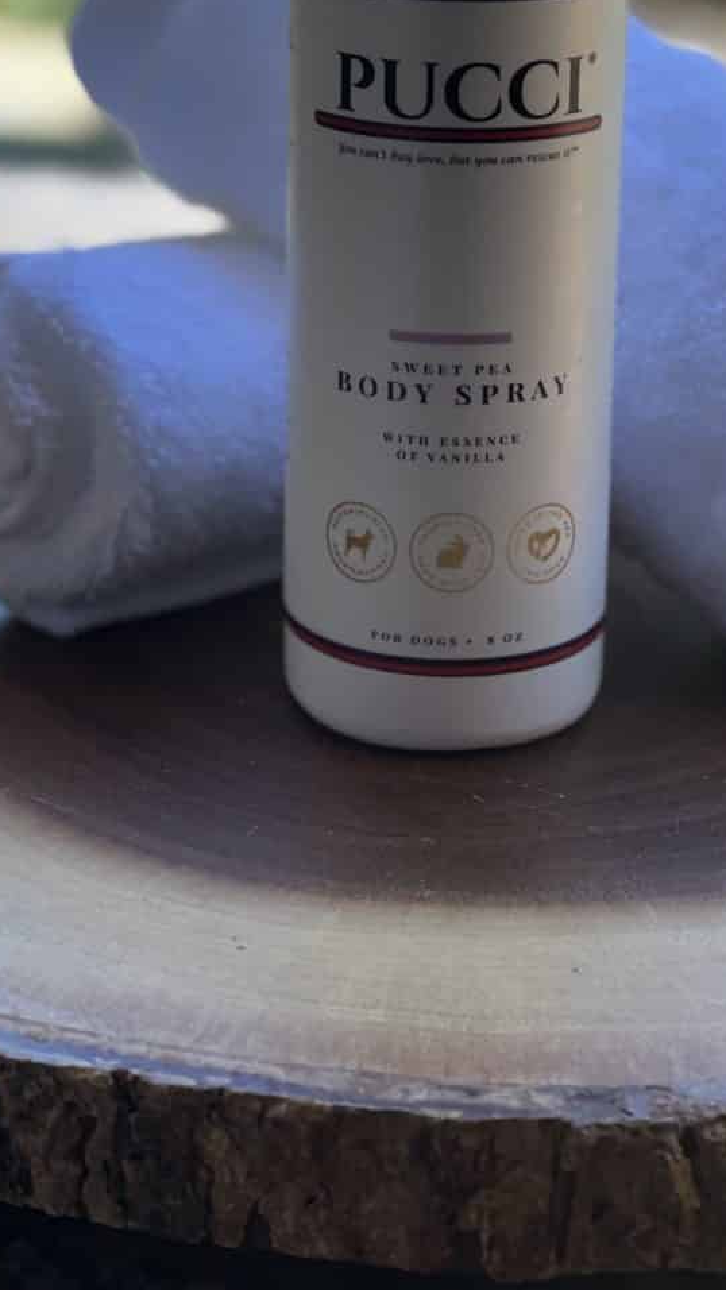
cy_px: 297
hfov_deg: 13.3
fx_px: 3113
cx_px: 398
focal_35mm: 91
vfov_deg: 23.1
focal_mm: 6
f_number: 2
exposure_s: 1/215
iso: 25
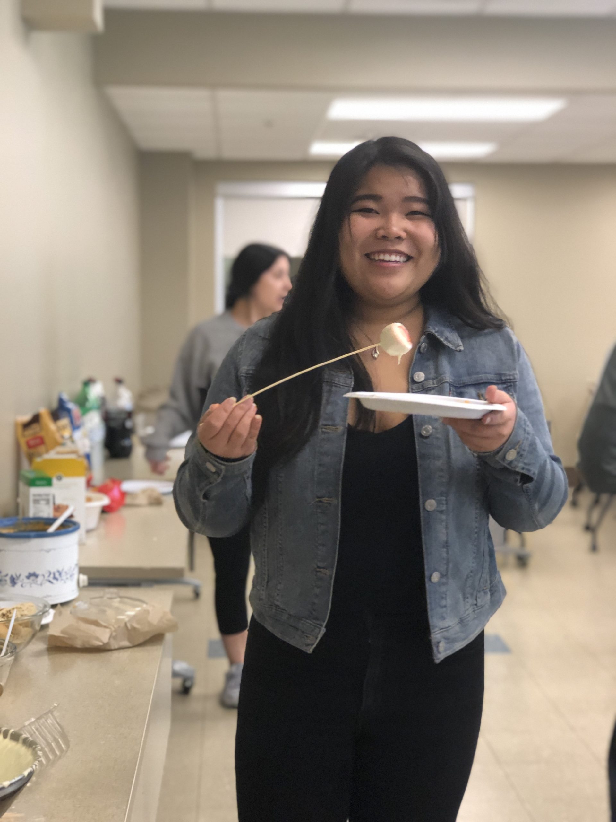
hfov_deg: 25.7
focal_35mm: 57
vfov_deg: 33.8
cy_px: 411
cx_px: 308
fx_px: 1352
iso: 400
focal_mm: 6.6
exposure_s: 1/39
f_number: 2.8
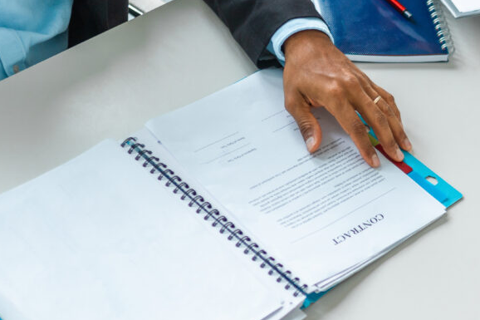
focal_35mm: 93
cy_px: 344
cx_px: 408
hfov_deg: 21.5
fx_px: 1240
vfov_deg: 14.4
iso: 200
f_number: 1.4
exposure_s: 1/250
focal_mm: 35
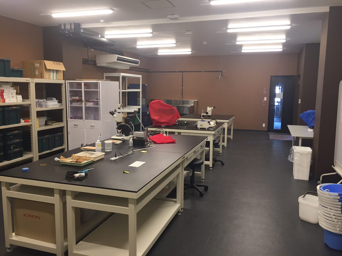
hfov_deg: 61.7
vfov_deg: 48.2
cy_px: 128
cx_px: 171
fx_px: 287
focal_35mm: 29
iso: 40
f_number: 2.2
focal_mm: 4.15
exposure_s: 1/30
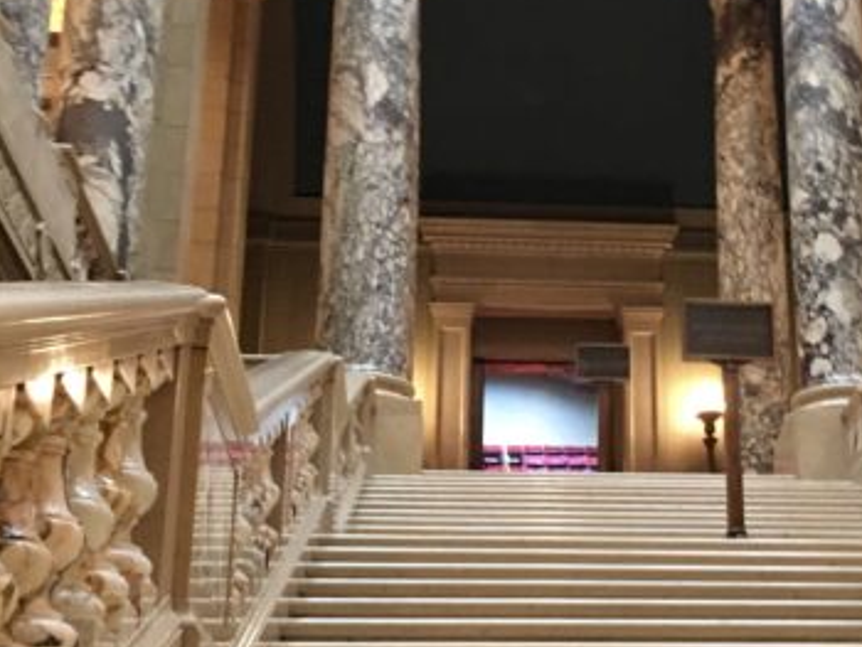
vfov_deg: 20.4
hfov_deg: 26.7
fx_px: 1794
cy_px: 255
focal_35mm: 72
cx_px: 630
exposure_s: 1/24
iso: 200
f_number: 2.2
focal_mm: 4.15
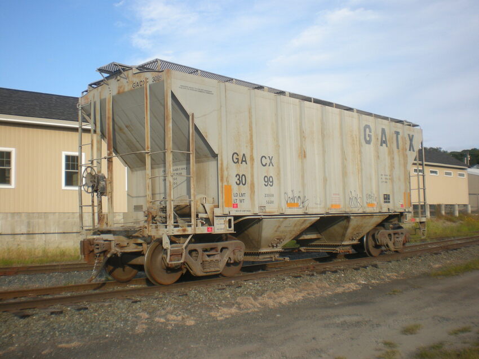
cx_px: 240
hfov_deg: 49.0
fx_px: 526
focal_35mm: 38
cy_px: 180
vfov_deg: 37.7
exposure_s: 1/190
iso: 64
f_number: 4.6
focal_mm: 6.3
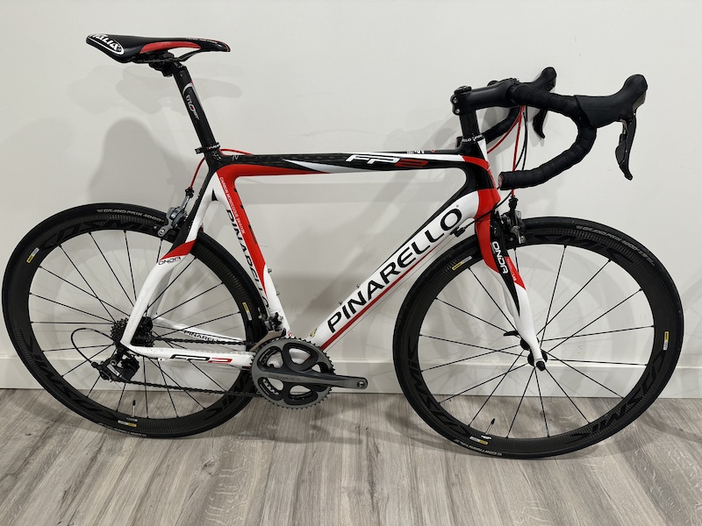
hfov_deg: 71.6
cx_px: 351
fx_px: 487
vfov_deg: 56.8
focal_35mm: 24
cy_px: 263
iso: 250
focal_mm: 6.86
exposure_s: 1/60
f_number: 1.78
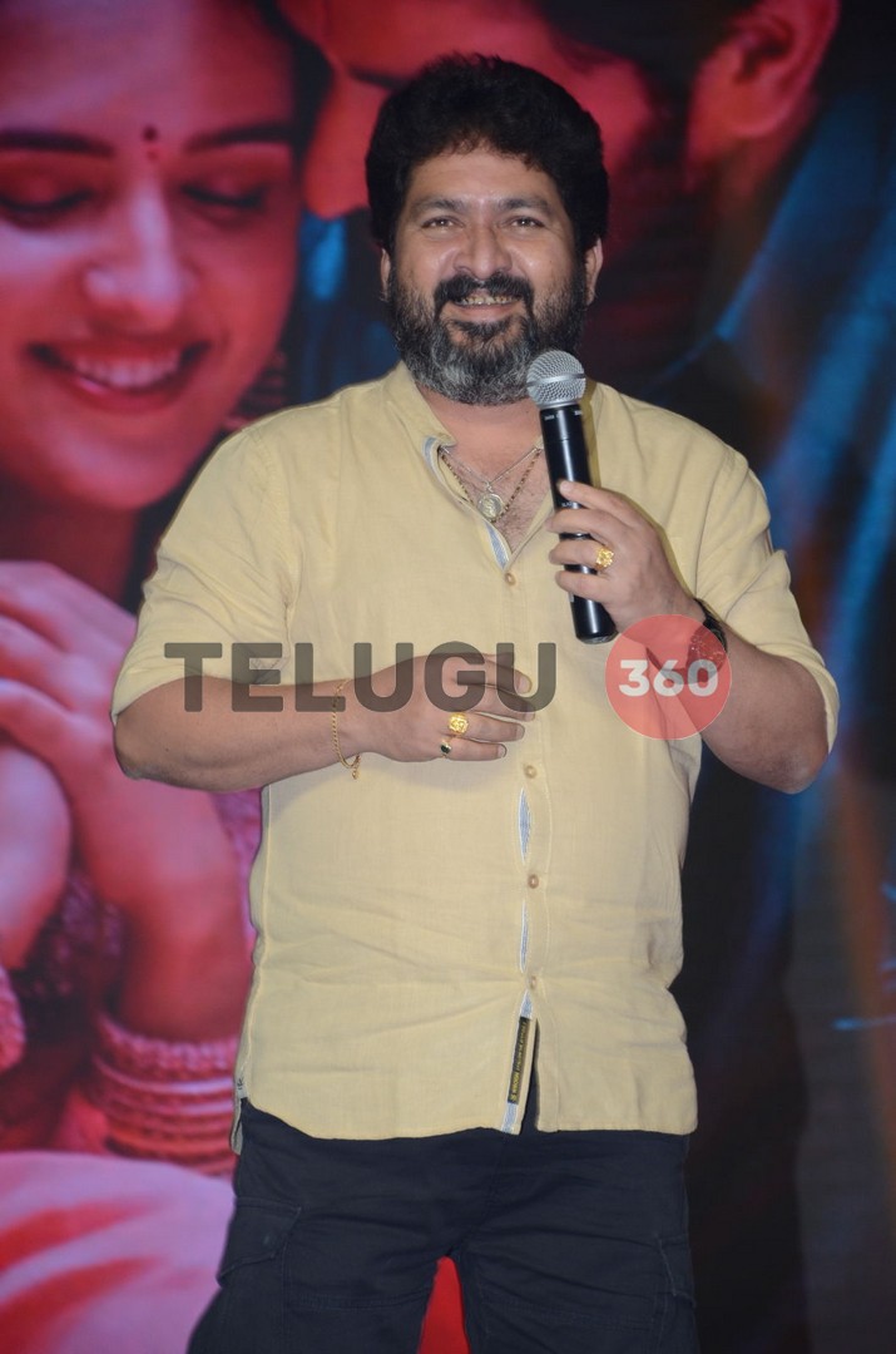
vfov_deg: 13.1
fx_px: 5908
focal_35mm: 158
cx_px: 448
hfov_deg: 8.7
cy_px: 677
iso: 500
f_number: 5.6
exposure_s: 1/125
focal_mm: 105
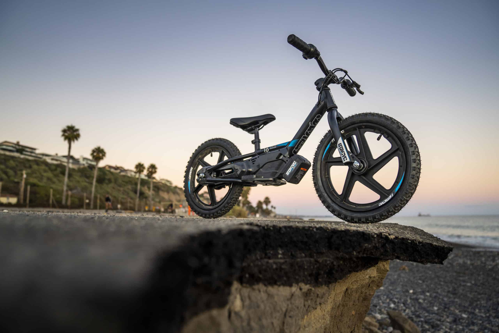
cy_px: 166
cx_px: 250
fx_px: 333
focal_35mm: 24
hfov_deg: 73.7
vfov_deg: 53.1
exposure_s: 1/320
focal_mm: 24
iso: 640
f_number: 2.8
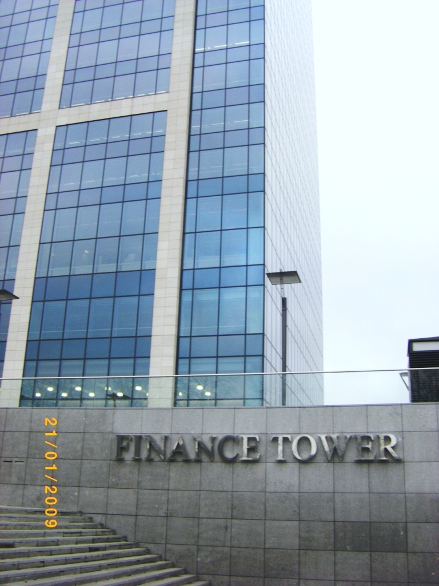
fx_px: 643
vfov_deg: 49.0
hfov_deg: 37.7
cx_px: 220
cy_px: 293
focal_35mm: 38
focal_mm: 6.3
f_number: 3.5
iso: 64
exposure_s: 1/60
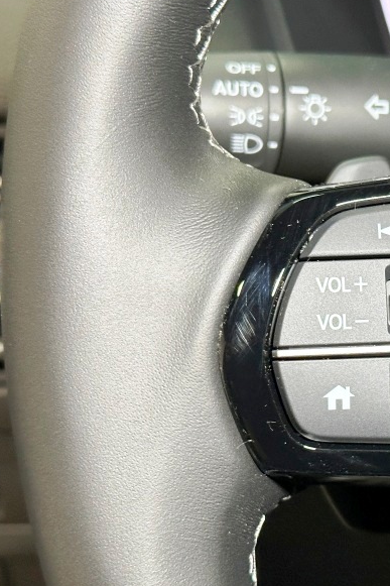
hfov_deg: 15.1
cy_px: 308
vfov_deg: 23.1
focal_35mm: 88
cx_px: 444
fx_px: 1431
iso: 400
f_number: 1.78
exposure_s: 1/40
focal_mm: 6.86
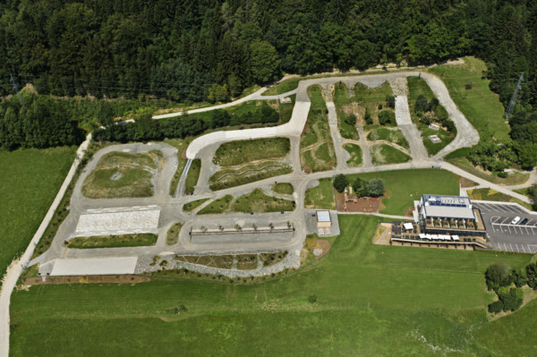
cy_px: 178
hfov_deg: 58.8
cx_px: 268
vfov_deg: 41.0
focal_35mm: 32
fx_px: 477
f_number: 8
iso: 200
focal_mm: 32
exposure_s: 1/640
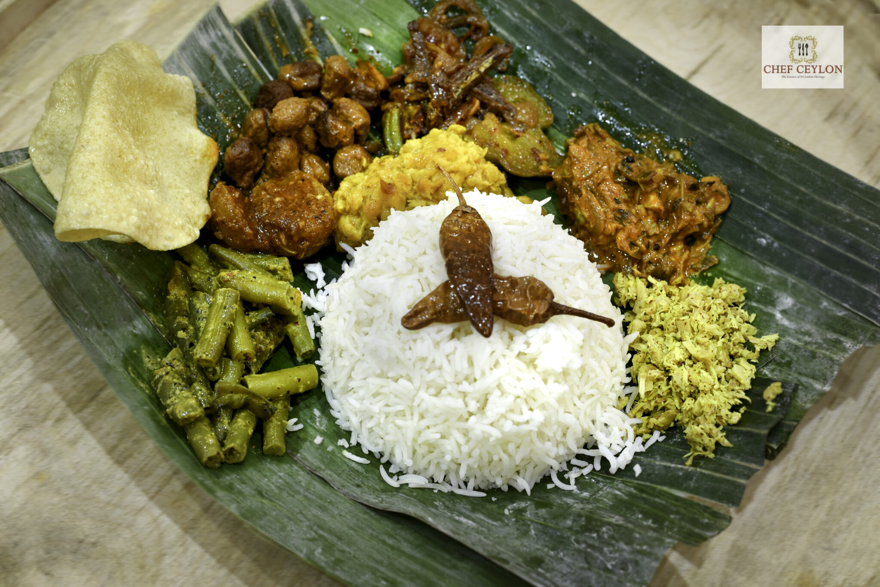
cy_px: 294
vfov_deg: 27.0
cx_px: 440
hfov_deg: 39.6
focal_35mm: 50
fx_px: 1223
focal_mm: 50
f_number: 8
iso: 250
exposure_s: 1/4
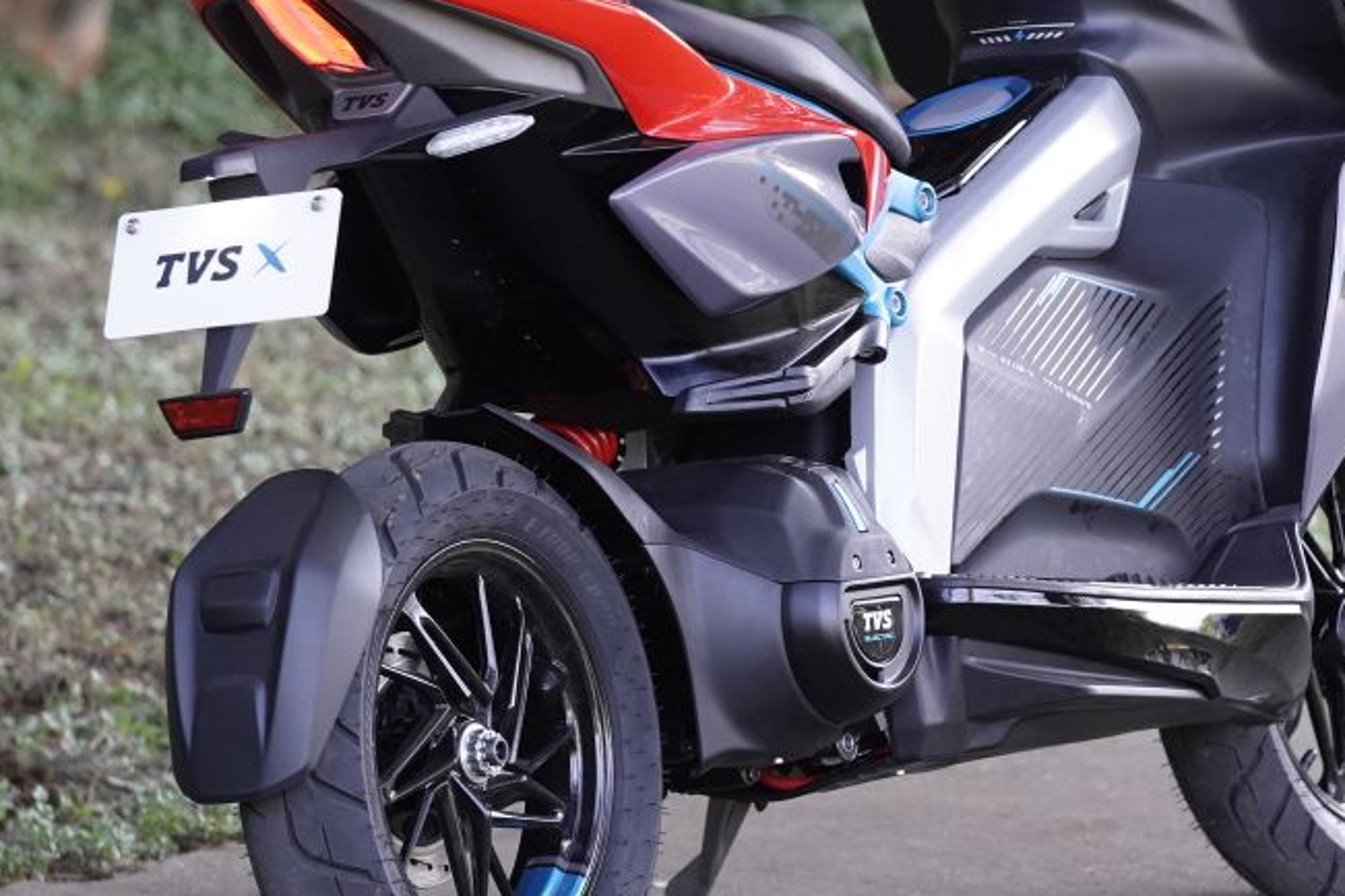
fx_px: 14383
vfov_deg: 3.6
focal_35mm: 385
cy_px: 226
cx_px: 986
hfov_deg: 5.4
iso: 1000
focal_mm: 179
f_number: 4
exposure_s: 1/400
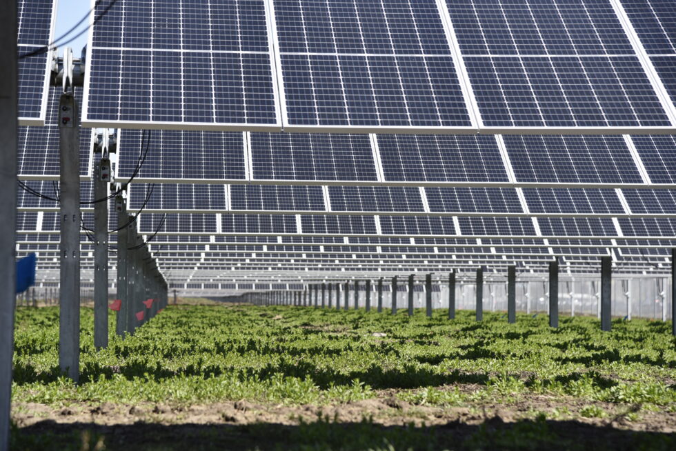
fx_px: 2254
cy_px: 226
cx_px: 338
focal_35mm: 120
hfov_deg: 17.1
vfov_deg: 11.4
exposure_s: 1/500
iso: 200
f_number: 5.6
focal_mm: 120
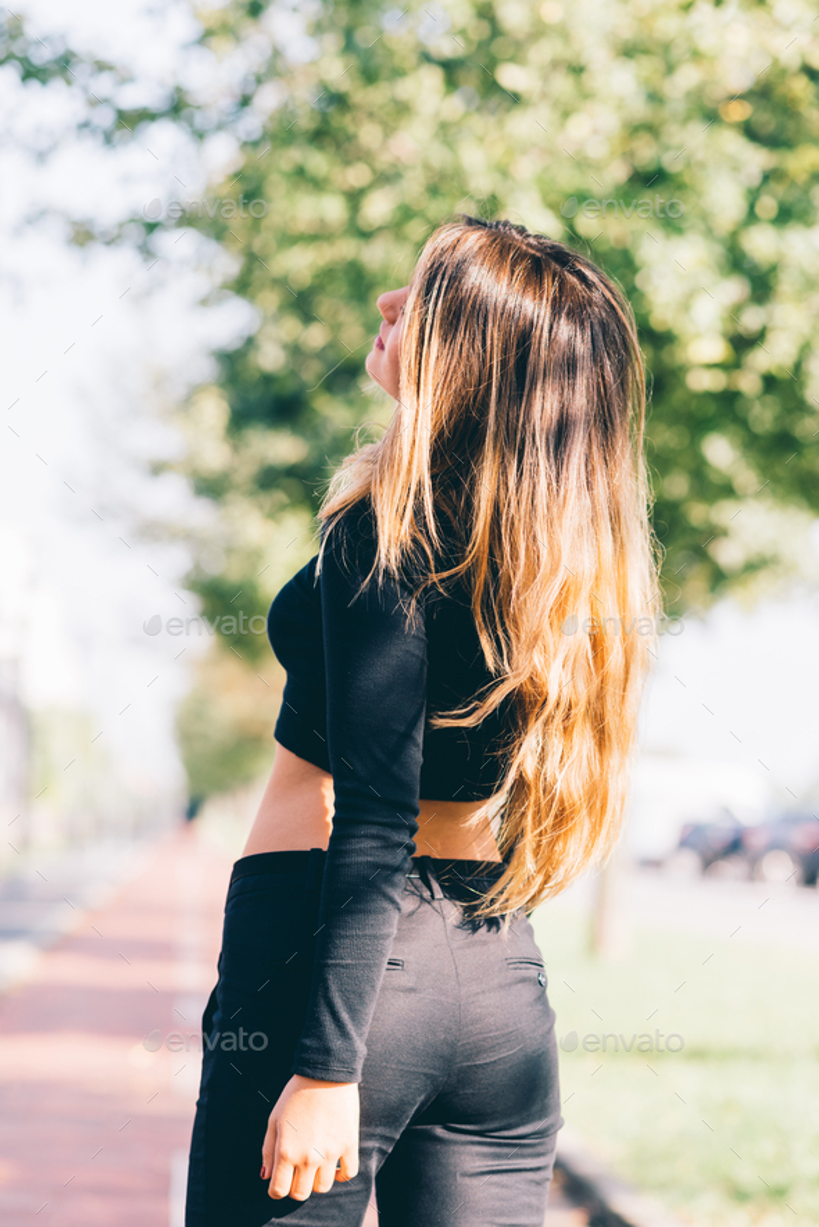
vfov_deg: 23.9
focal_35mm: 85
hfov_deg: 16.1
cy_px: 614
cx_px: 410
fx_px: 2898
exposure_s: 1/800
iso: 200
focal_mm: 85
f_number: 2.8
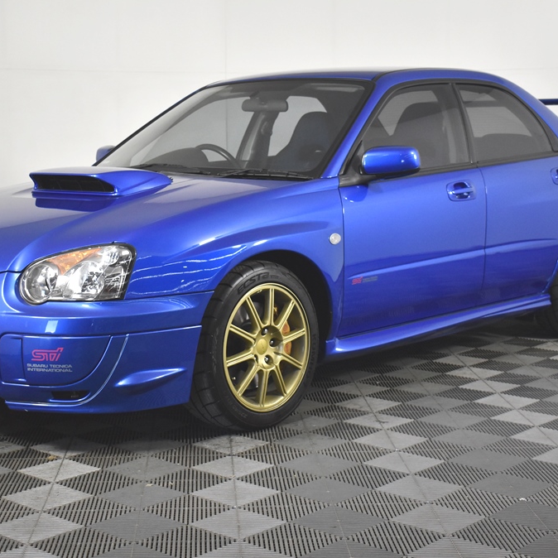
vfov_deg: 27.7
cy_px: 276
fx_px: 1131
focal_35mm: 62
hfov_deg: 27.7
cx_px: 262
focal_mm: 32
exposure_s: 1/640
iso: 1600
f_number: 4.5
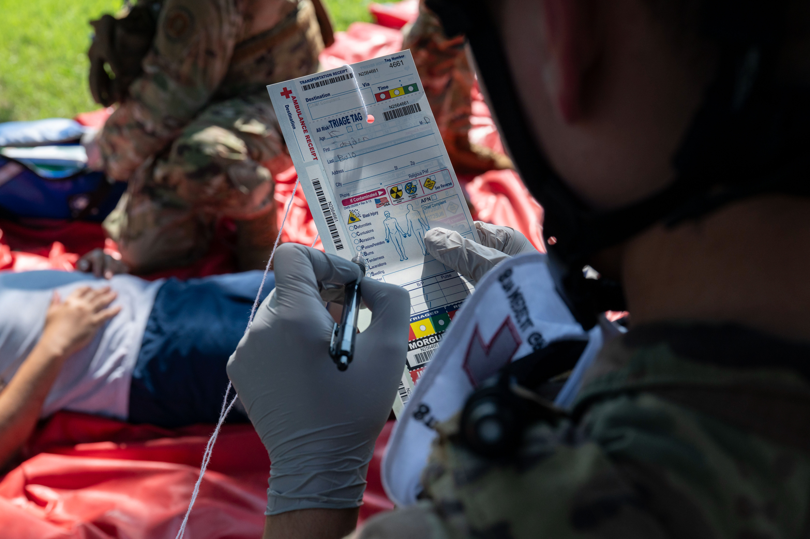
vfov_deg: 29.2
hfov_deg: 42.8
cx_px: 405
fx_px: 1034
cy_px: 270
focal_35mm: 46
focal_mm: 46
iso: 640
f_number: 7.1
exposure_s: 1/1000
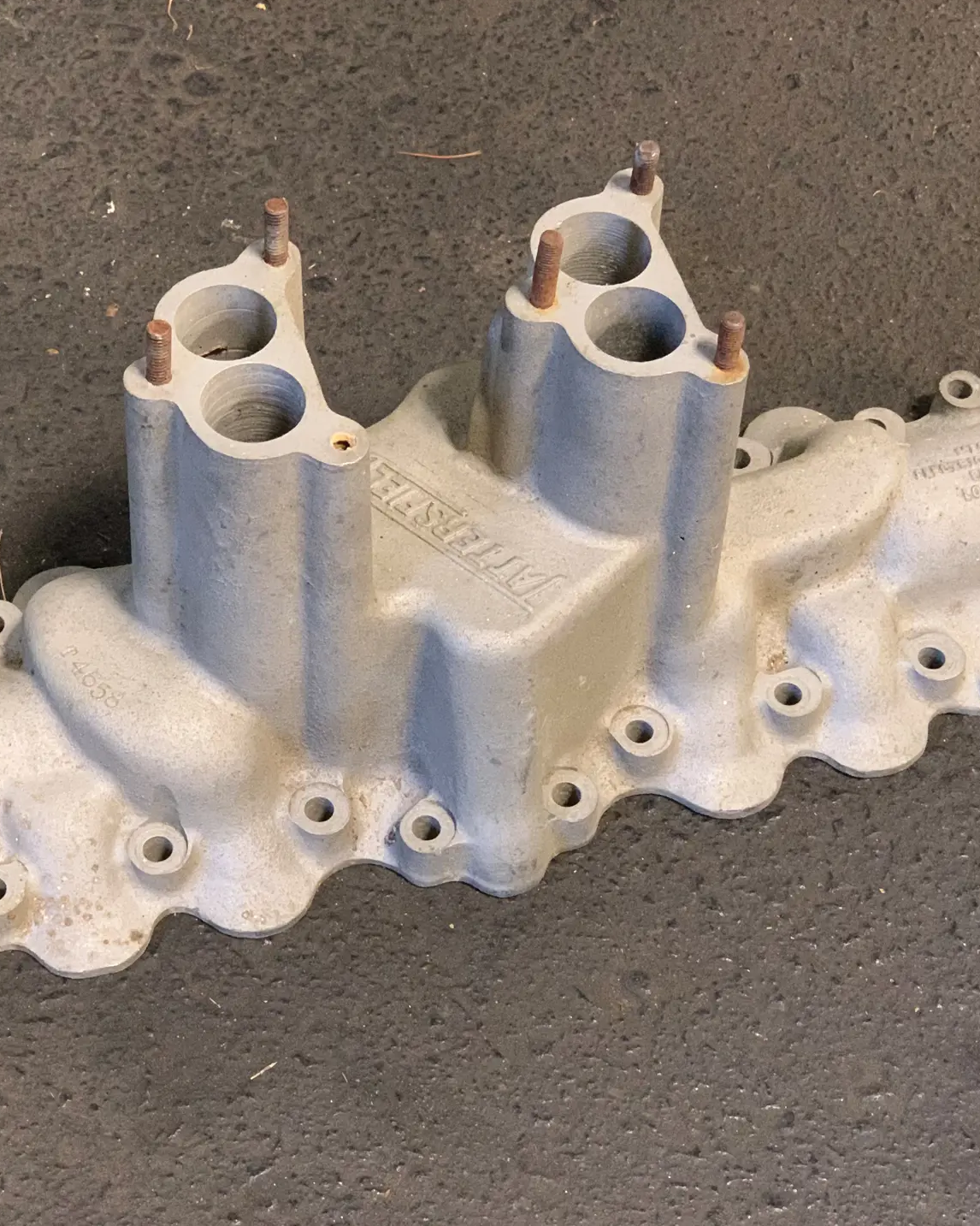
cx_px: 487
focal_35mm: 68
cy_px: 613
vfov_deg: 27.9
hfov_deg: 22.5
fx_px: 2466
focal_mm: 6
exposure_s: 1/47
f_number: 2.4
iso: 500
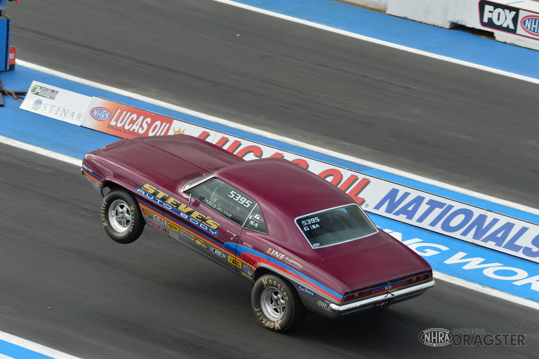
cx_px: 270
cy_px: 180
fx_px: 3591
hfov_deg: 8.6
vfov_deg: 5.7
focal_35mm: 240
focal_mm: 240
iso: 1000
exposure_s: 1/640
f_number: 8
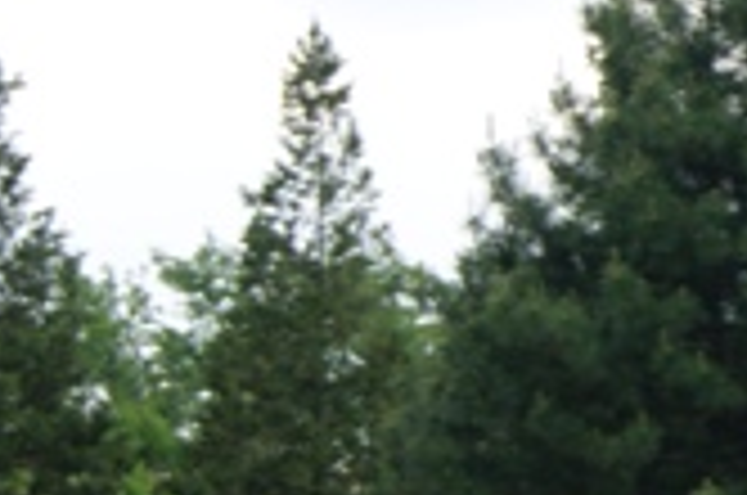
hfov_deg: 6.9
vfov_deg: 4.7
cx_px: 1413
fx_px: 6006
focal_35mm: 290
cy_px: 328
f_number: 6.3
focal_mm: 40
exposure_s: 1/80
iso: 100
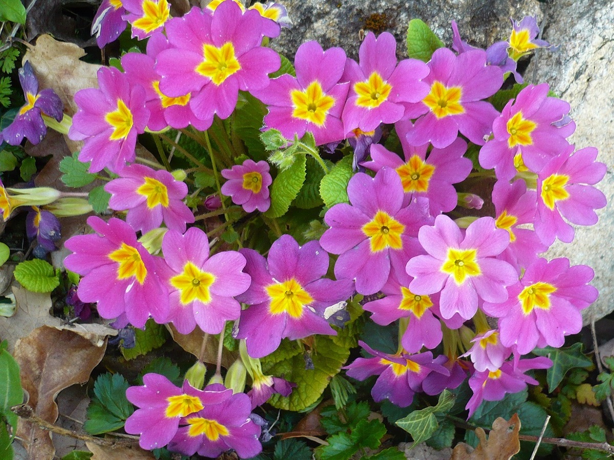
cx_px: 307
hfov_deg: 52.6
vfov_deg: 40.7
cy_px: 230
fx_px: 621
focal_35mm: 35
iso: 100
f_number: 2.8
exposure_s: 1/30
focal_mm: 5.8
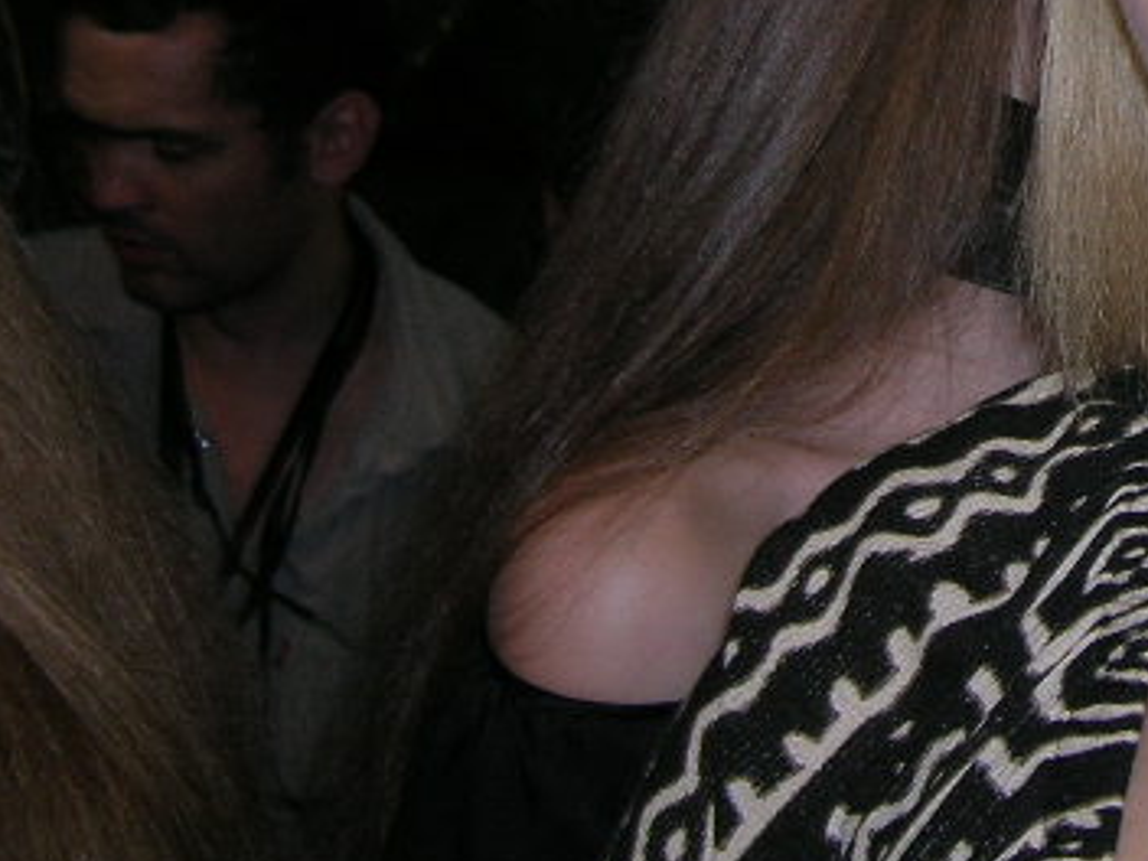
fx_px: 3283
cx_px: 1272
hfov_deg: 19.0
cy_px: -7
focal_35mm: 99
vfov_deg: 14.7
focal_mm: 5.7
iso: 50
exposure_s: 1/60.1
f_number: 2.9
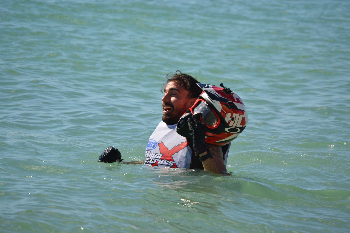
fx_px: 2917
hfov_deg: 6.9
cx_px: 175
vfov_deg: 4.6
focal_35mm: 300
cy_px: 116
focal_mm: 200
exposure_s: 1/1600
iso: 400
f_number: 6.3
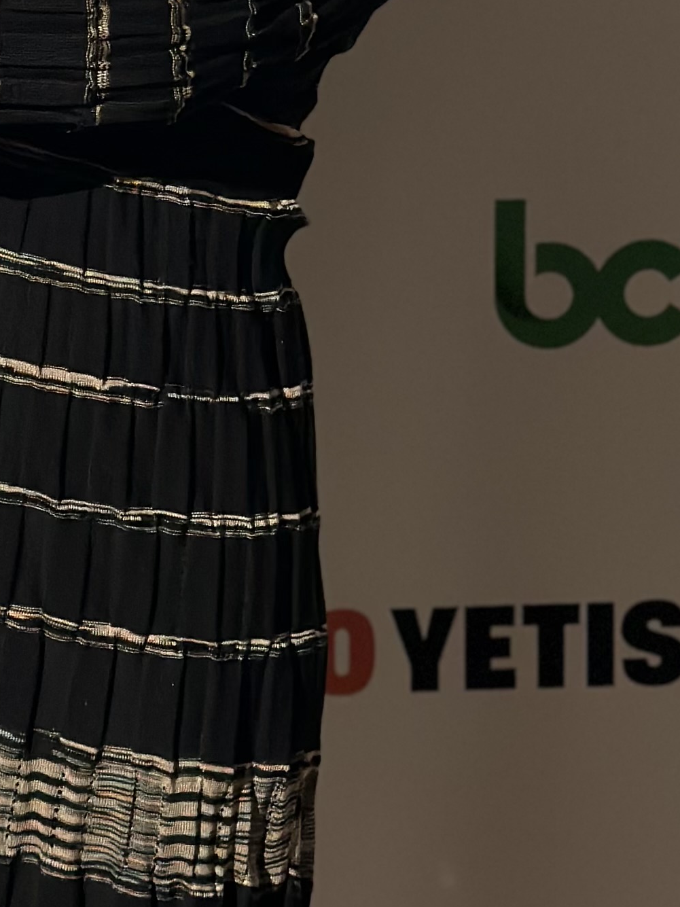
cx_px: -124
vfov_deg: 13.2
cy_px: -193
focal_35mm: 145
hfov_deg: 10.1
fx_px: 3798
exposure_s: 1/100
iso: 200
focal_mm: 6.86
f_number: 1.78
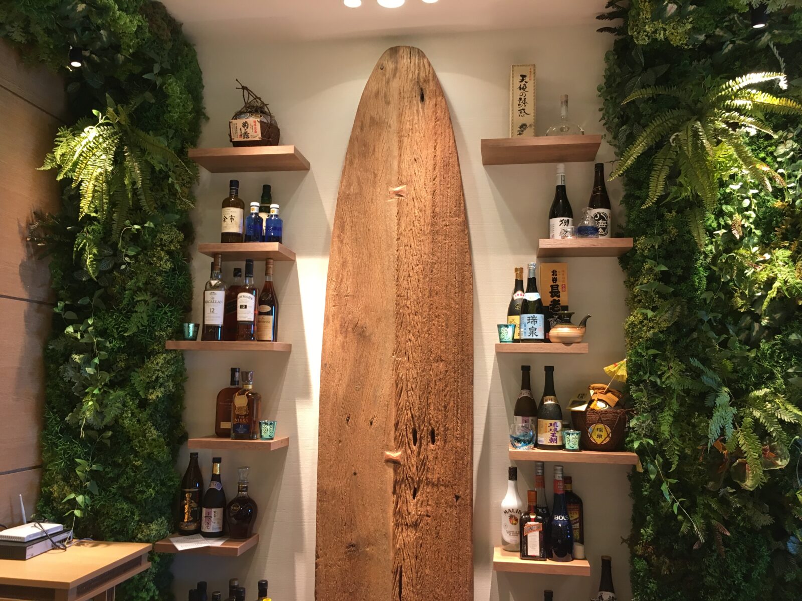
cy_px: 300
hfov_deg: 61.7
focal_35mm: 29
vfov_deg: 48.2
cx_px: 401
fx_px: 672
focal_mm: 4.15
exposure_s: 1/30
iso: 64
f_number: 2.2
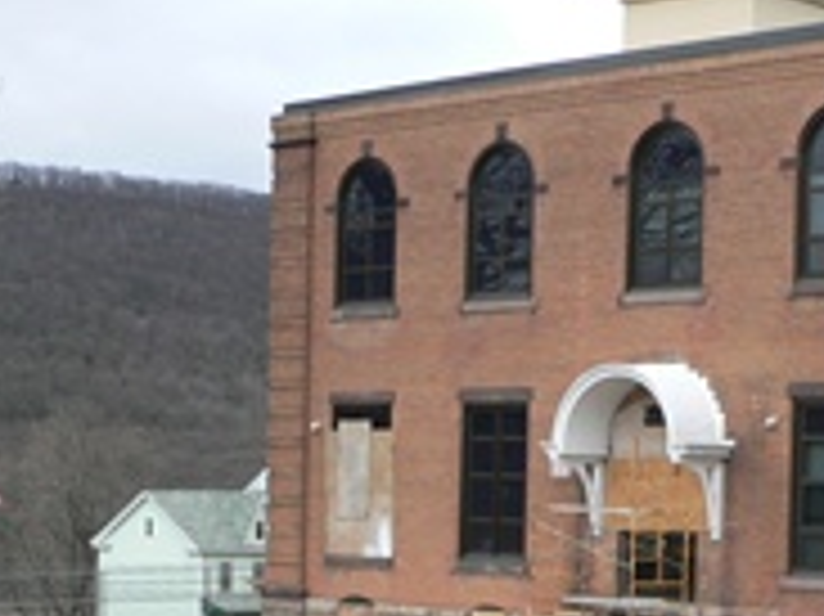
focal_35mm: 92
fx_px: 2189
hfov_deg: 21.2
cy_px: 587
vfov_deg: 15.8
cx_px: 545
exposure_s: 1/250
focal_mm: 6.8
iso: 100
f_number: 2.8
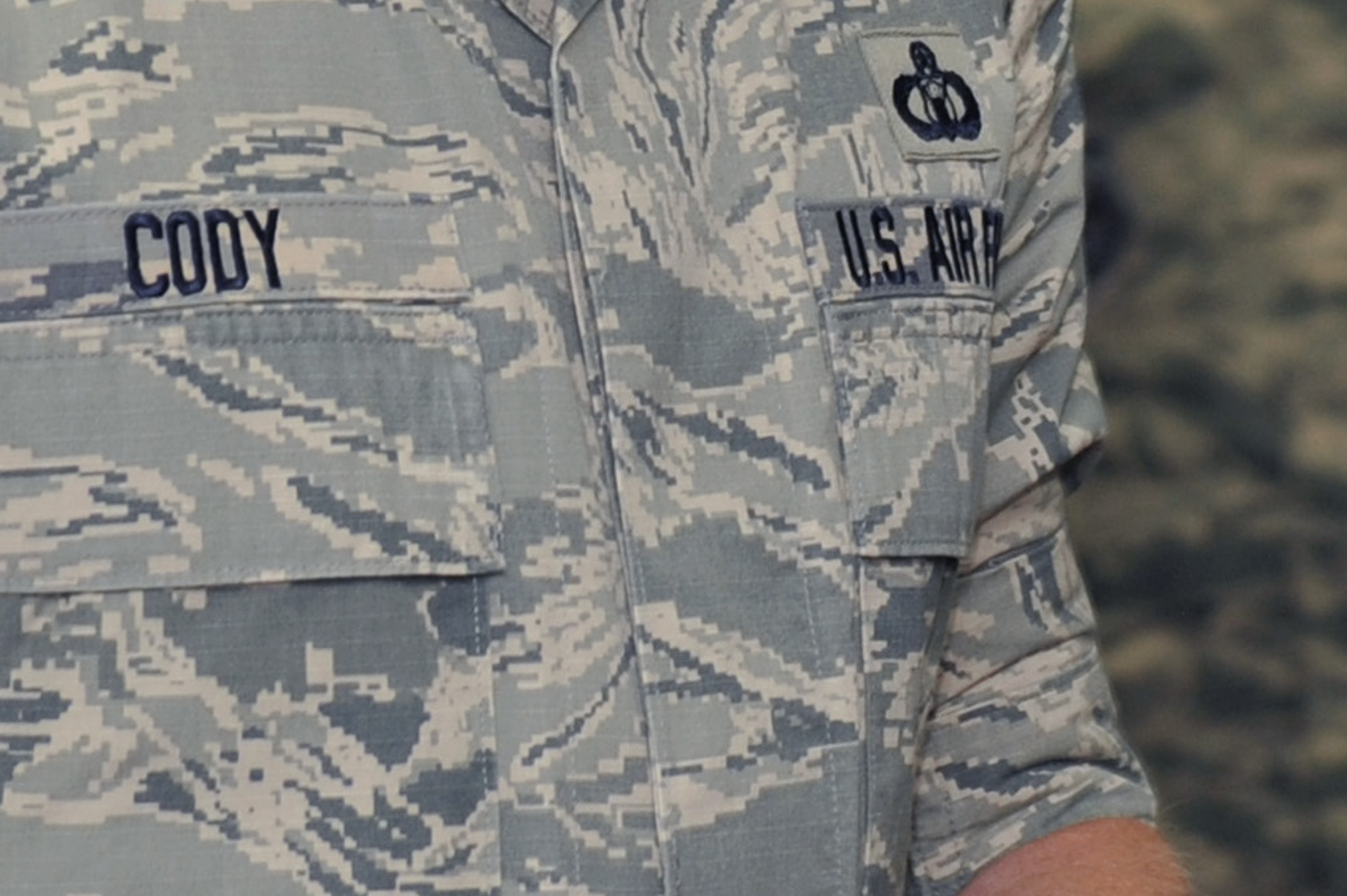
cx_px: 1393
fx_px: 13311
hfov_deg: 5.8
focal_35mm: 356
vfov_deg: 3.9
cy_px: 86
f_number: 5
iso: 400
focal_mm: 85
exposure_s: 1/60
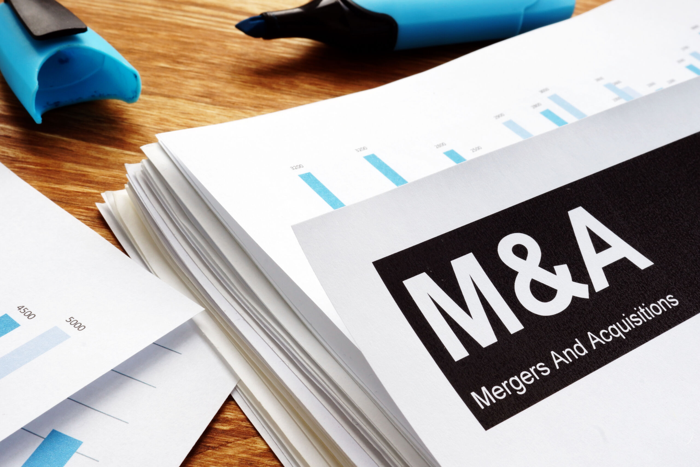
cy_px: 234
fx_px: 875
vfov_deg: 29.9
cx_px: 350
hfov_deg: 43.6
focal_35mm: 45
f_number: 20
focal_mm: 30
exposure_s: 1/5
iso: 200
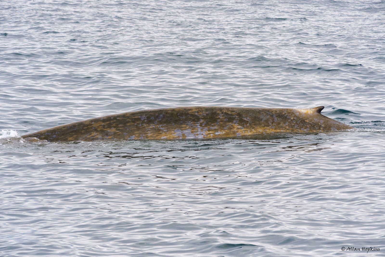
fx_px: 4493
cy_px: 128
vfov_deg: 3.3
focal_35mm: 420
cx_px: 192
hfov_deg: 4.9
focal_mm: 420
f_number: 10
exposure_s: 1/800
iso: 1600
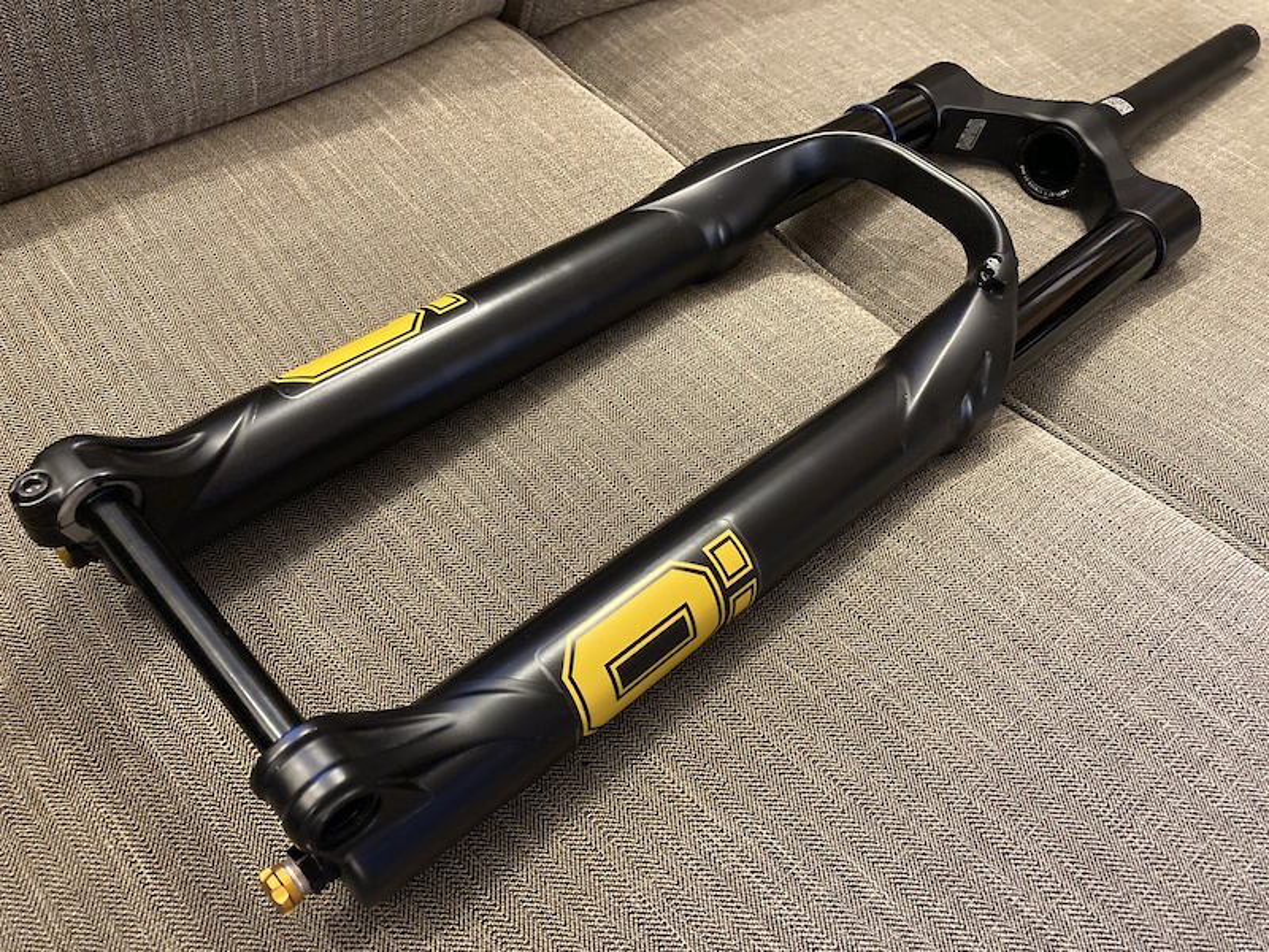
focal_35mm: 28
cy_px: 476
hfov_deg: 63.4
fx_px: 1026
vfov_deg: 49.7
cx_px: 634
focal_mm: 3.99
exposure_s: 1/30
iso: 640
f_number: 1.8
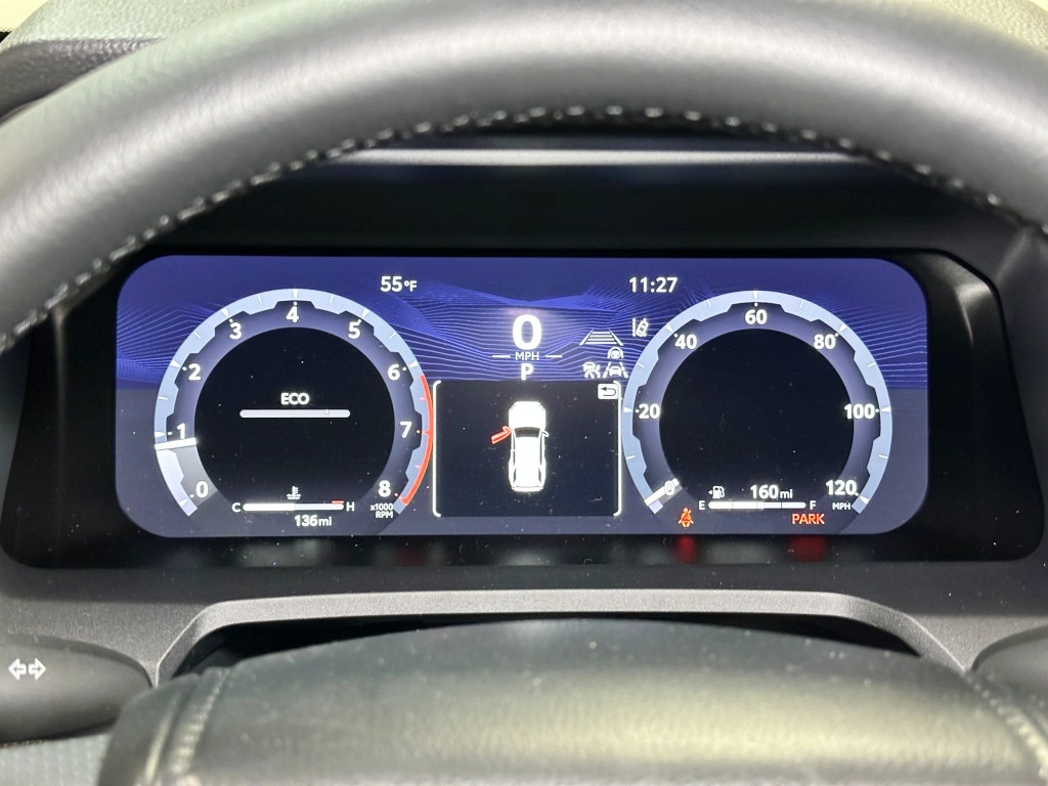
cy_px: 393
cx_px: 524
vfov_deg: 30.3
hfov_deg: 39.7
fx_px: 1453
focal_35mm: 48
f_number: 1.78
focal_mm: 6.86
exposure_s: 1/30
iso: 500
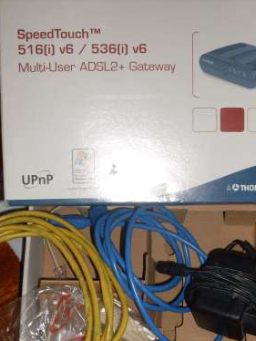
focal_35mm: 65
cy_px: 290
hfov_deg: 22.6
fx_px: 640
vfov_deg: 28.9
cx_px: 156
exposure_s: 1/45
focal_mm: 6.3
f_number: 2.8
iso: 100
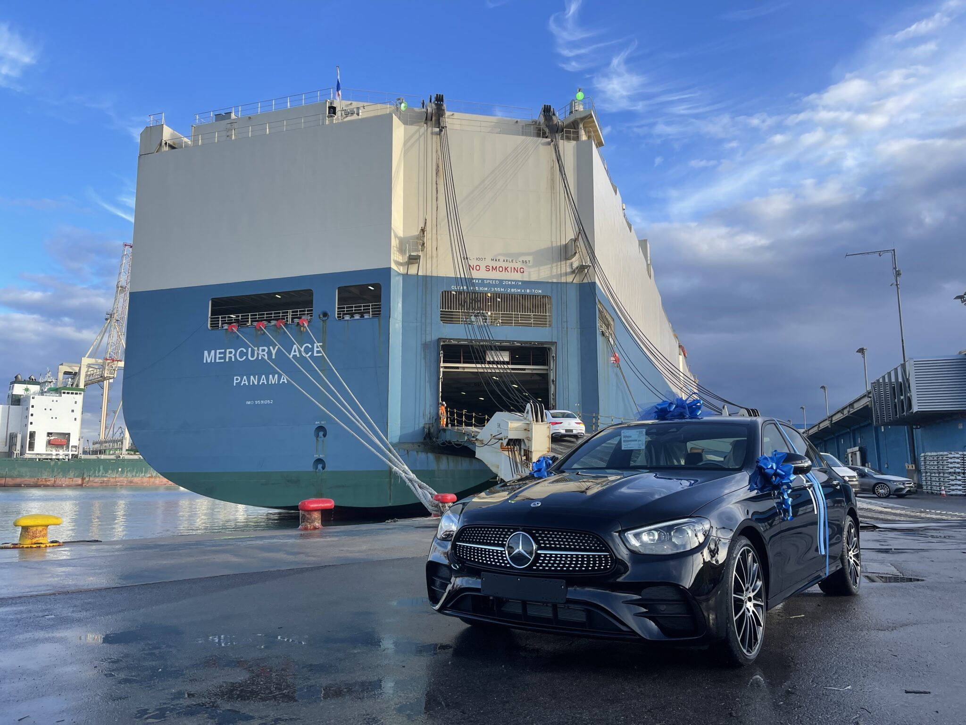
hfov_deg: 67.3
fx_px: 726
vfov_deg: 53.1
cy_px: 362
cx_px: 483
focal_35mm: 26
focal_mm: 5.1
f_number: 1.6
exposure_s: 1/1387
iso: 32
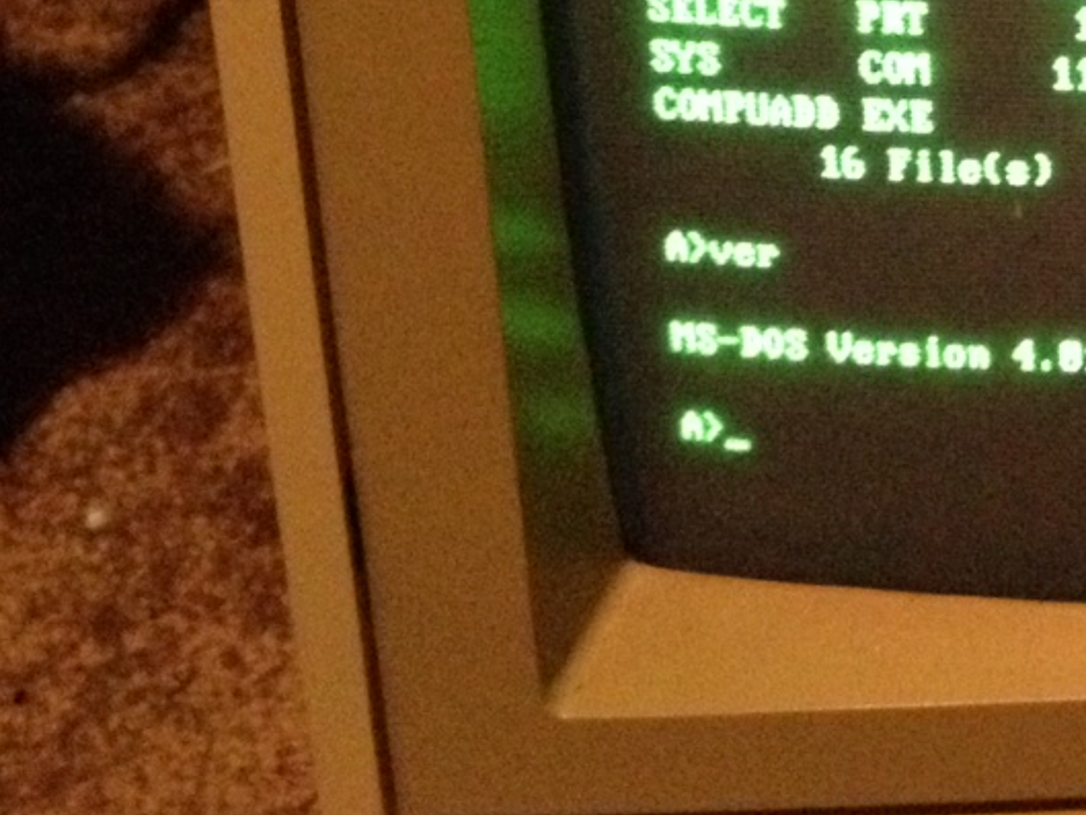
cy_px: -201
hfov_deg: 16.5
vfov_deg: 13.3
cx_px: 1651
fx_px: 3389
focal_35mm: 108
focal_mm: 4.28
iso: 800
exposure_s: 1/15
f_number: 2.4
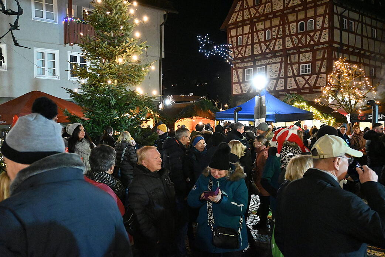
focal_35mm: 34
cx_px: 192
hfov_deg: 56.1
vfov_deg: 39.2
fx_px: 361
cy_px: 128
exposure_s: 1/50
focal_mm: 22.5
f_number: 4
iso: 12800
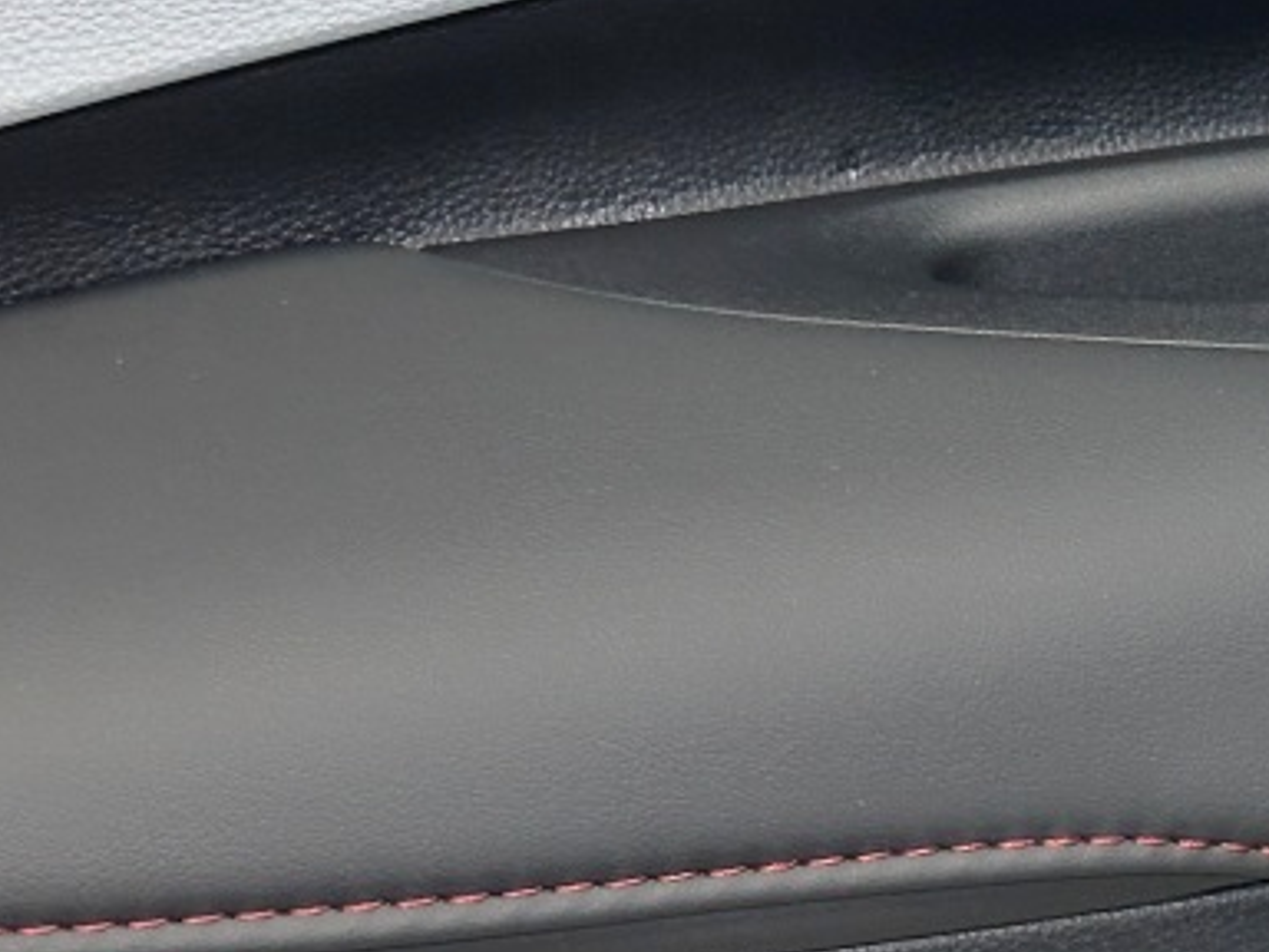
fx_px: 4692
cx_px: 1504
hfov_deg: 14.9
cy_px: 17
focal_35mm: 128
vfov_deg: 11.5
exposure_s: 1/40
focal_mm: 6.86
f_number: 1.78
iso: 200
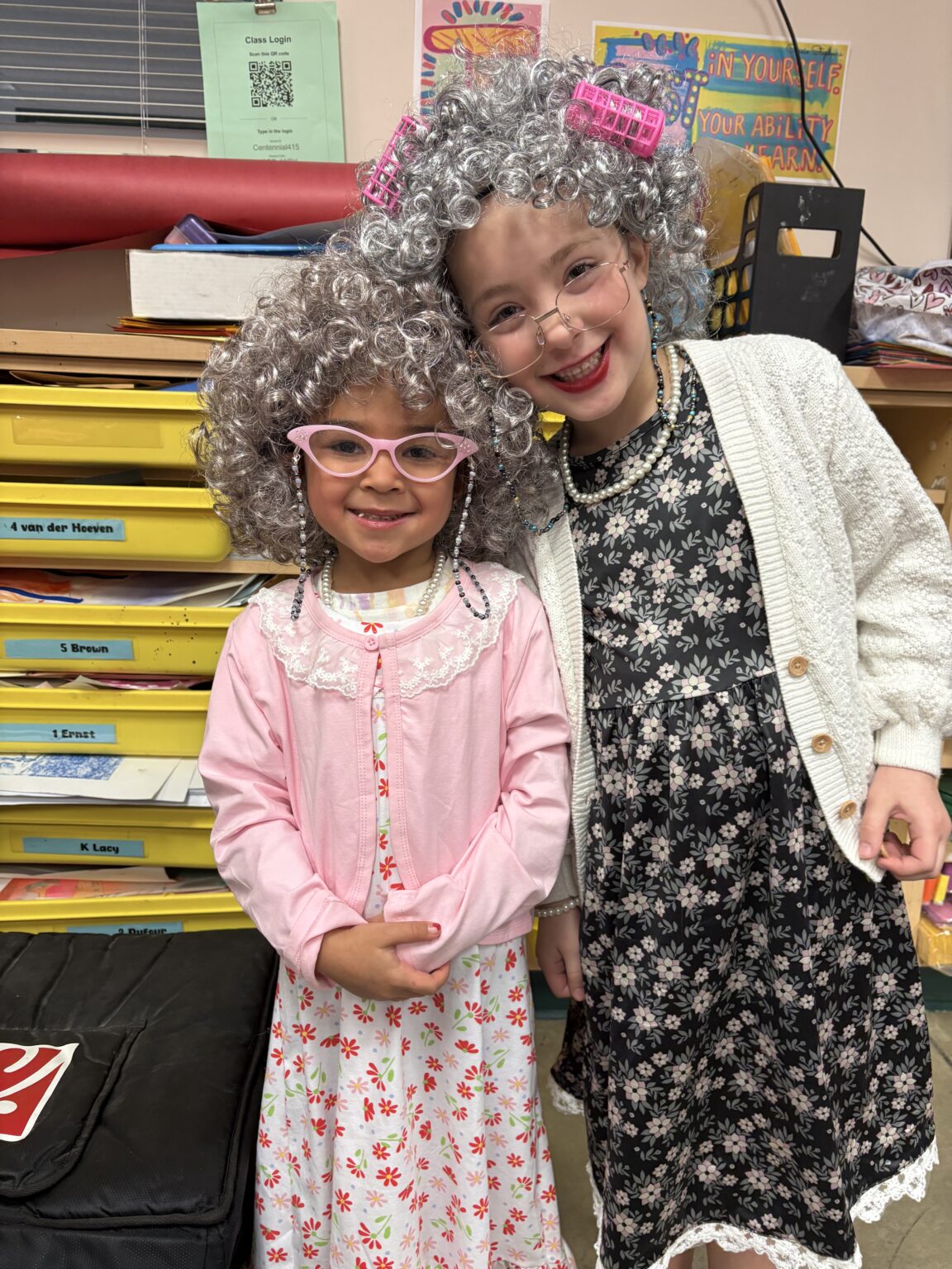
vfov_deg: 67.3
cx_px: 476
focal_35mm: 26
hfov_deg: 53.1
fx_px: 953
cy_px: 634
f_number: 1.6
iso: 160
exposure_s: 1/60
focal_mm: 5.96
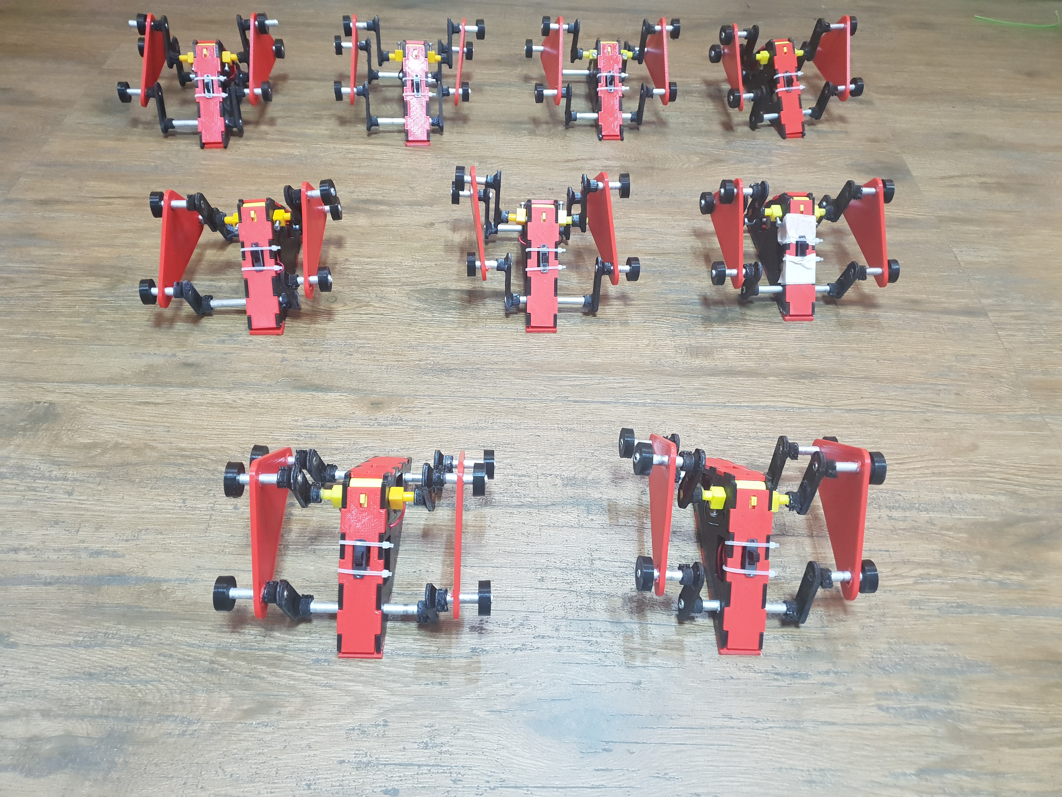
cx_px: 531
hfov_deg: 67.3
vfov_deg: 53.1
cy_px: 398
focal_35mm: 26
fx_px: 798
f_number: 1.5
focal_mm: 4.3
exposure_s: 1/33
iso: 320
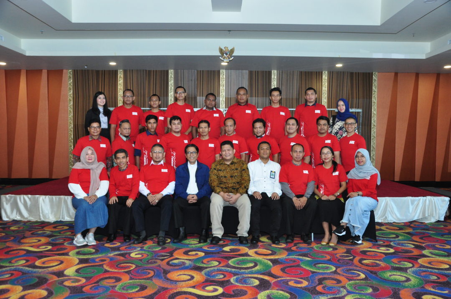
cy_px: 150
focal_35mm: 32
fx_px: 394
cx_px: 226
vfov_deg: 41.6
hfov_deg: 59.6
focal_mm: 21
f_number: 5.6
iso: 1000
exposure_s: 1/60
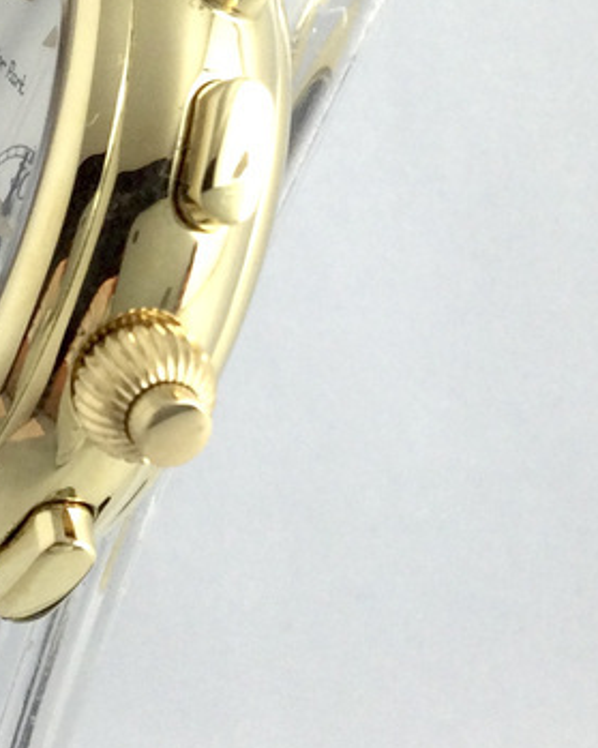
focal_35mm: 104
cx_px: 193
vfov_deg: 18.4
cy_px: 268
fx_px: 2302
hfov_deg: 14.8
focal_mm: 3.3
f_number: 2.4
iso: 25
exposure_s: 1/50
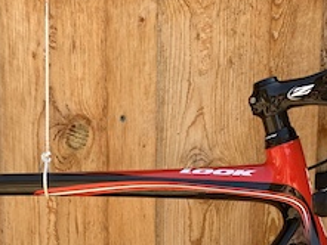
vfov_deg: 14.7
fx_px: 888
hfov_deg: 20.8
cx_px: 130
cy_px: 368
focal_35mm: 94
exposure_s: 1/291
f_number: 1.8
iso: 25
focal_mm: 4.25
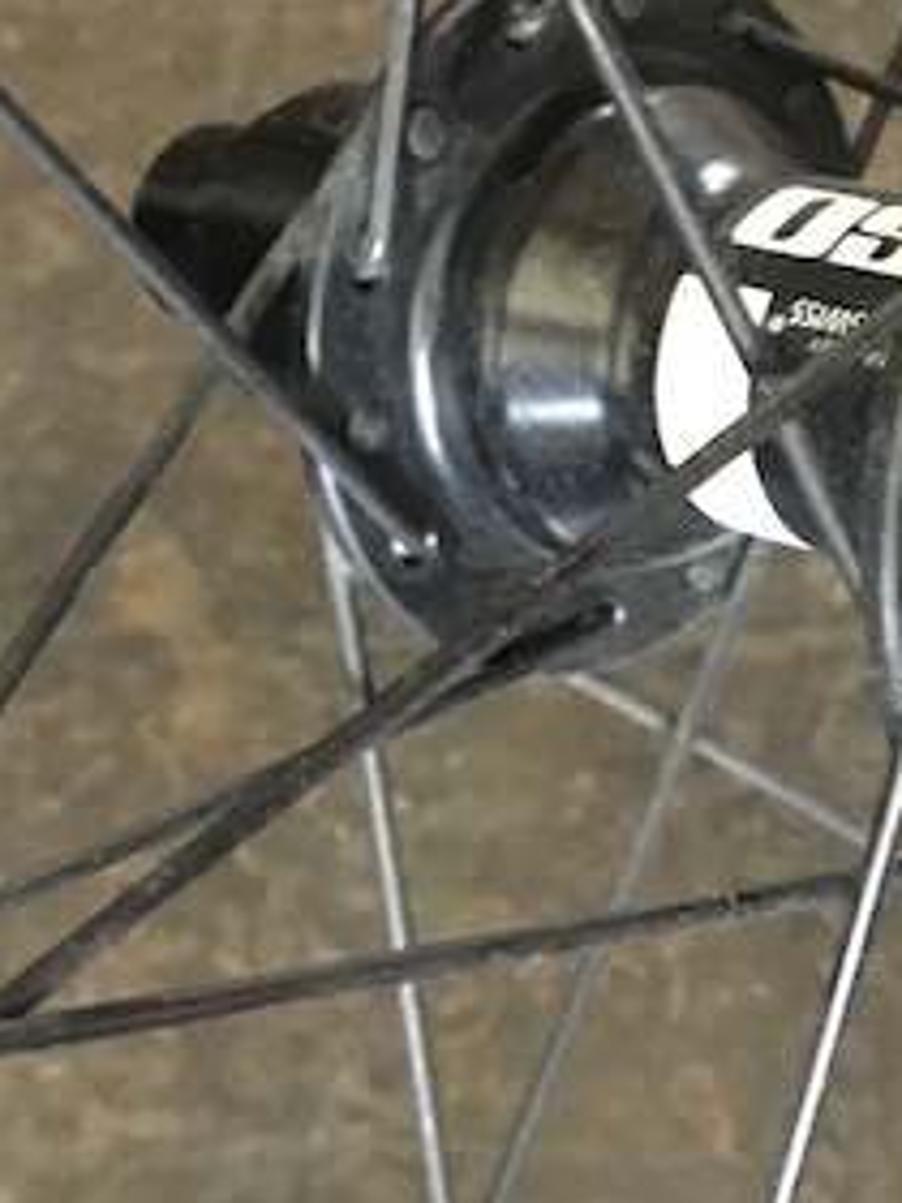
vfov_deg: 23.4
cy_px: 395
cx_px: 1074
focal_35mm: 83
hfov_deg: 17.0
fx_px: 2884
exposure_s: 1/15
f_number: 2.2
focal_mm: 4.15
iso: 500
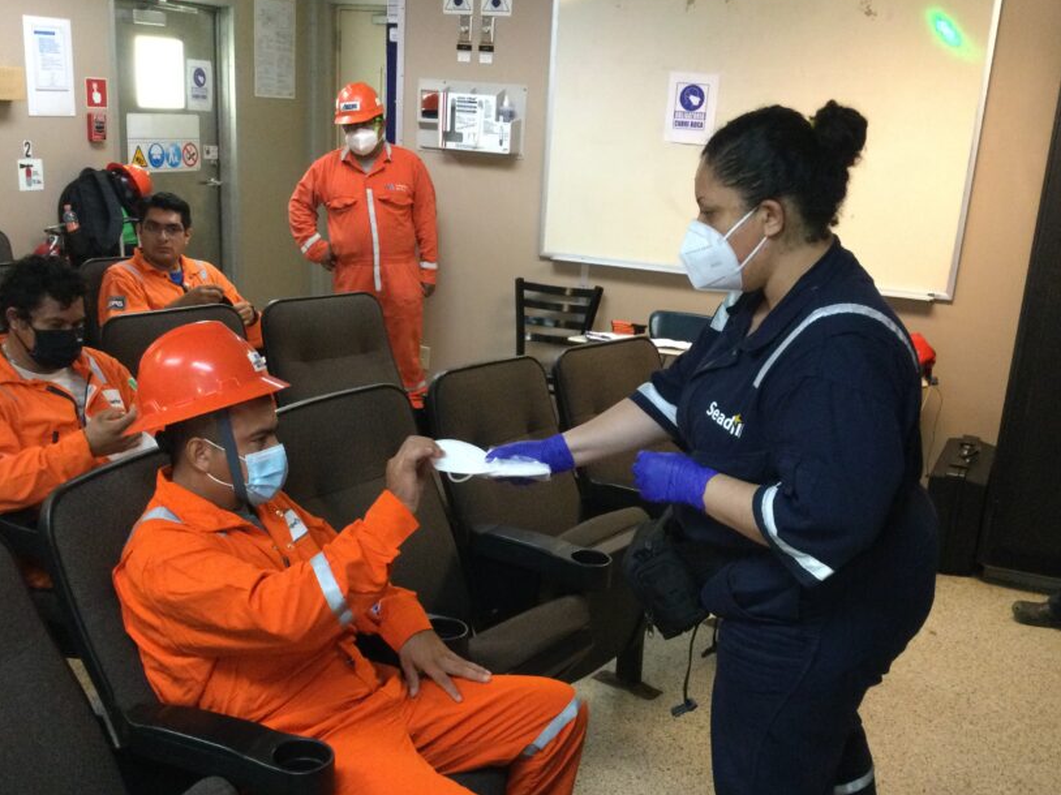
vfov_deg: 36.6
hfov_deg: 47.9
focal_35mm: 39
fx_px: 1195
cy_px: 484
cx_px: 519
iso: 200
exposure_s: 1/30
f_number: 2.4
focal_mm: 3.3
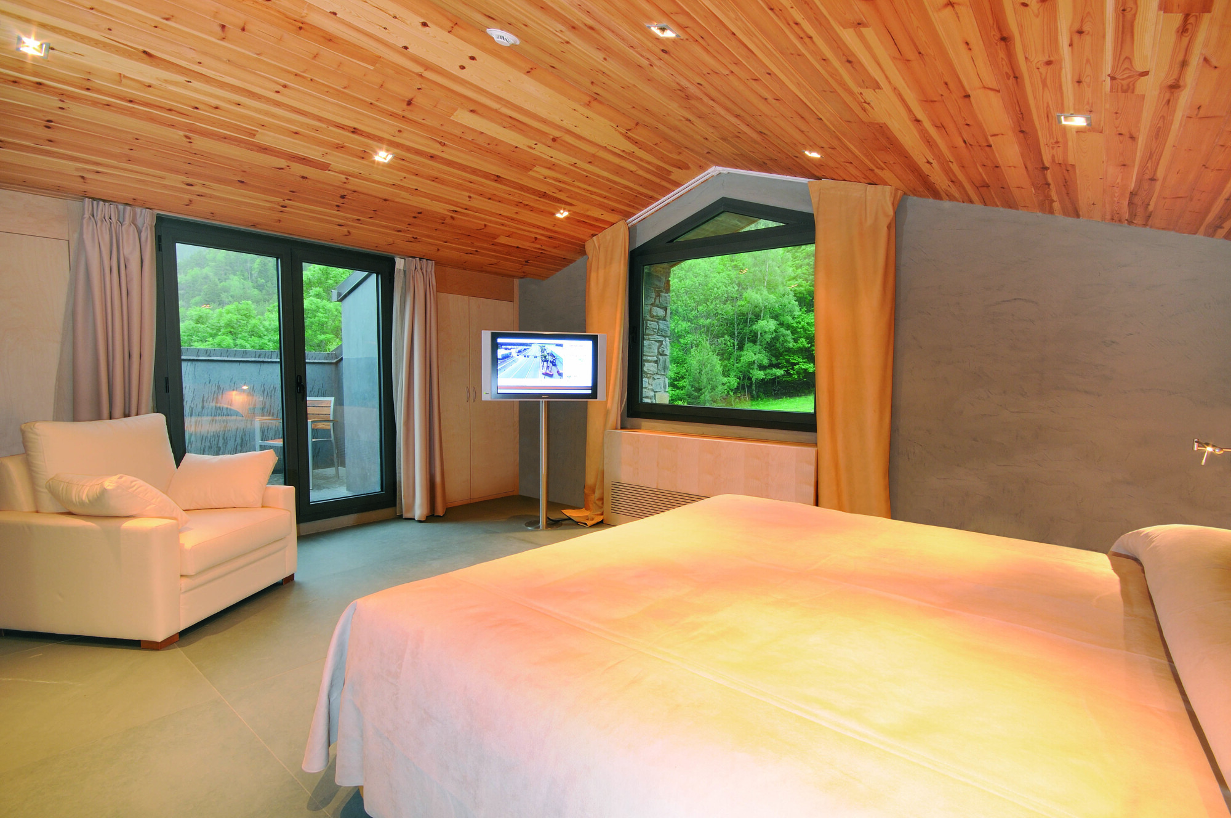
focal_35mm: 17
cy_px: 409
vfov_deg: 69.5
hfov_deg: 92.5
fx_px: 589
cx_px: 616
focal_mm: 11.5
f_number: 14
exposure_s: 2.5
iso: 200
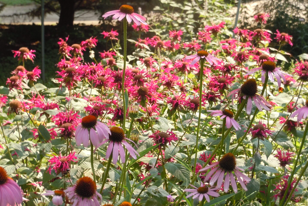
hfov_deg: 16.4
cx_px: 154
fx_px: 1069
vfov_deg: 11.0
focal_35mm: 125
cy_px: 97
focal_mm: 21.5
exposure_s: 1/100
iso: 125
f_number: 5.4
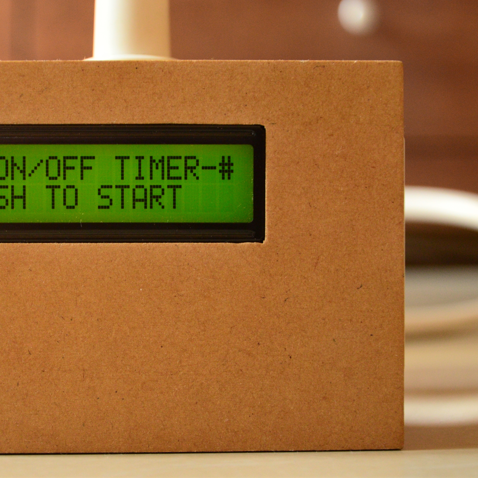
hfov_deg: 14.5
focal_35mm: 120
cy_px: 239
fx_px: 1875
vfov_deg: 14.5
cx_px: 124
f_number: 6.7
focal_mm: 62
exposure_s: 1/50
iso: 800
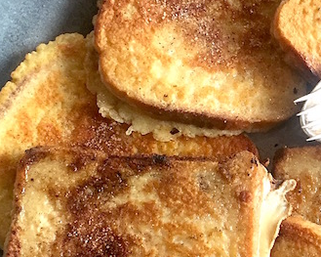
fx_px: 817
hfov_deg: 21.6
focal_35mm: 86
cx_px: 304
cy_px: 183
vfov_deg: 17.8
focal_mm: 4.15
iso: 160
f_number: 2.2
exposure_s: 1/33
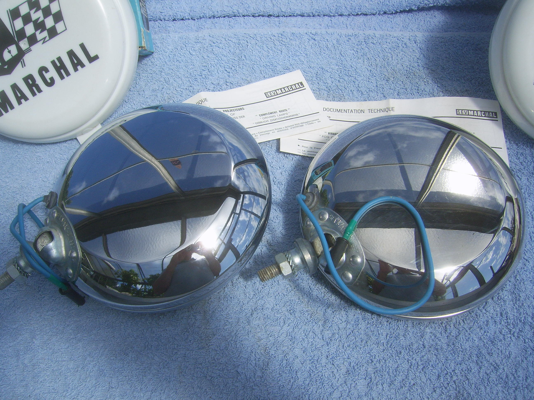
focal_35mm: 38
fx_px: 586
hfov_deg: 49.0
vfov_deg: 37.7
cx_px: 267
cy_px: 200
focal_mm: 7.8
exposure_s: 1/500
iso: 50
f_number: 6.4
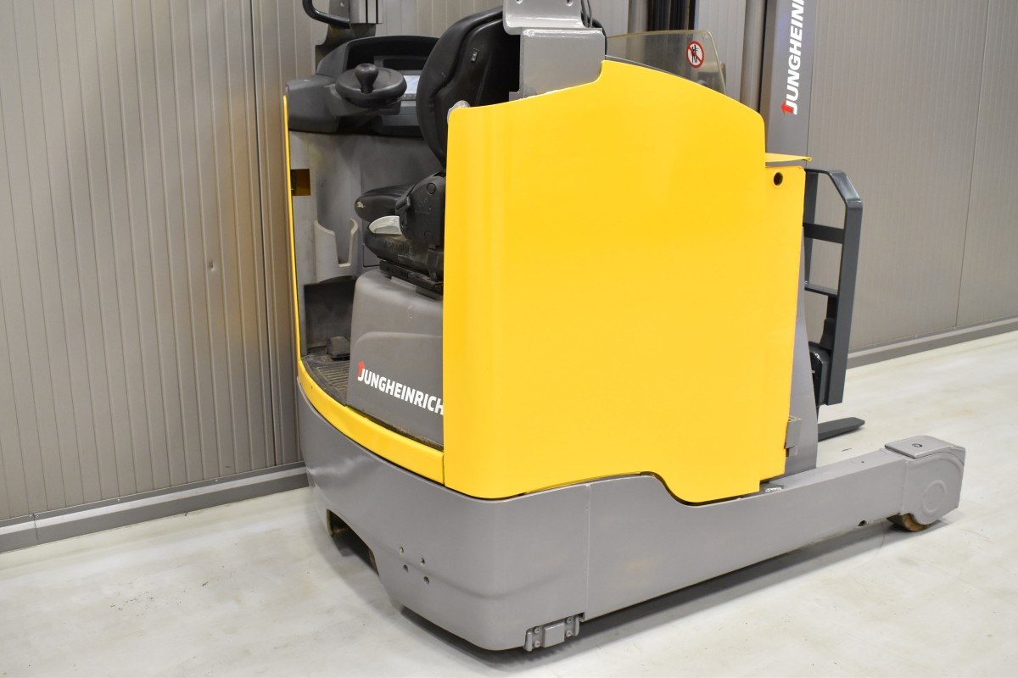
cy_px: 339
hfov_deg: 53.1
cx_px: 509
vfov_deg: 36.9
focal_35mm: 36
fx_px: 1018
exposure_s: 1/25
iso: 1600
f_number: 5.6
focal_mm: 24
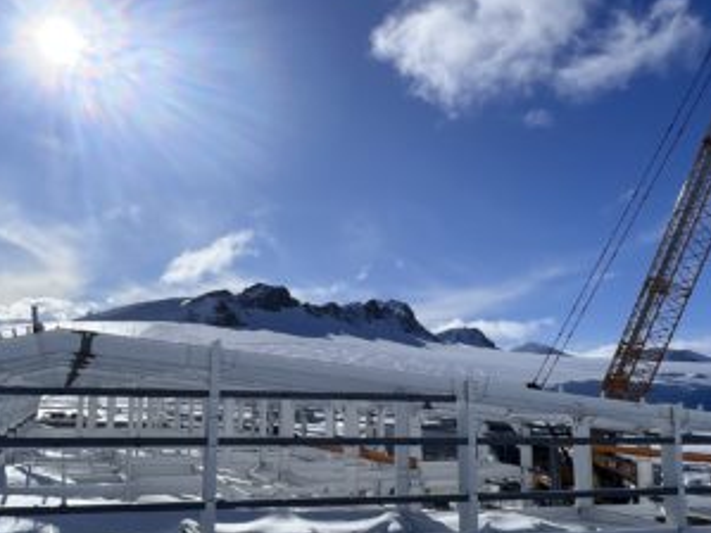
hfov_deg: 56.5
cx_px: 292
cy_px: 286
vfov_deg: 44.1
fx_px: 657
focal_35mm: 32
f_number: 1.8
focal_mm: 1.57
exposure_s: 1/6494
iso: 32
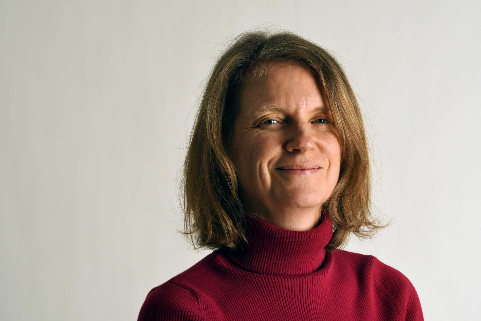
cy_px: 160
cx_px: 240
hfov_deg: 18.2
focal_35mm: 112
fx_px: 1503
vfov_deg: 12.2
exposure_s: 1/160
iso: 160
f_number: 13
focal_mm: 75
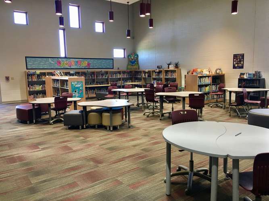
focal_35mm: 29
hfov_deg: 61.7
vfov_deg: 48.2
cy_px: 100
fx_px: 225
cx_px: 134
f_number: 2.2
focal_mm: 4.15
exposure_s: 1/15
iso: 50
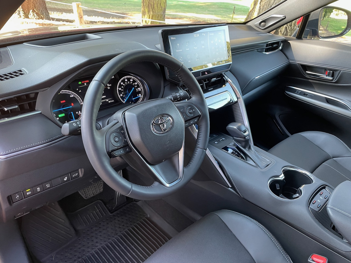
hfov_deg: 67.3
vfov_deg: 53.1
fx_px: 264
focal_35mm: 26
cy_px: 132
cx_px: 176
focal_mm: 4.2
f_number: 1.6
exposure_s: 1/60
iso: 200
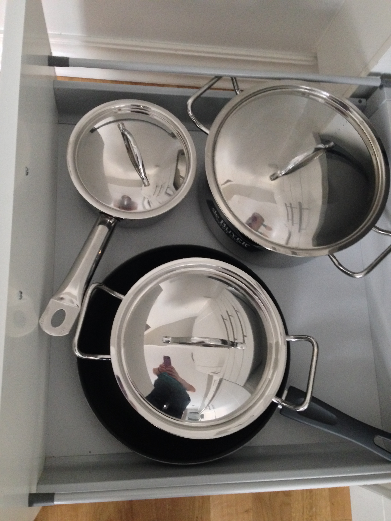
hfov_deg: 42.9
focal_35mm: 33
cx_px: 196
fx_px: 497
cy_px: 260
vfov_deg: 55.4
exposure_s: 1/17
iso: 400
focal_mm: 4.12
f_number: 2.4
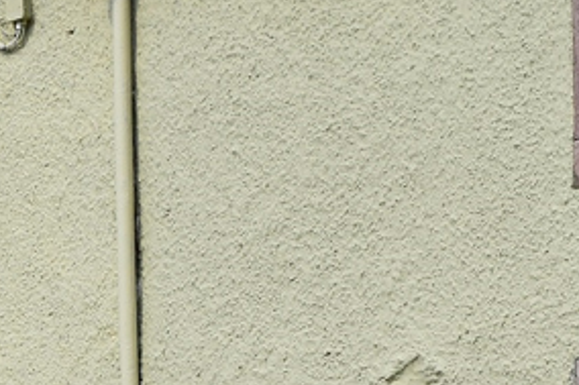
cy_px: 643
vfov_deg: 7.9
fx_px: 2716
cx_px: -20
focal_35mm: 169
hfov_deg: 12.0
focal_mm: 32
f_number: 11
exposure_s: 1/500
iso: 280
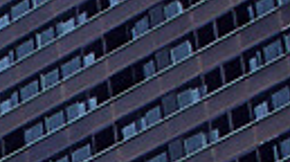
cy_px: 536
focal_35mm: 267
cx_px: -300
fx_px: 2049
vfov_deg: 4.3
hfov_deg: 7.7
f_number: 6.7
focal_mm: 7.18
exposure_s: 1/350
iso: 64
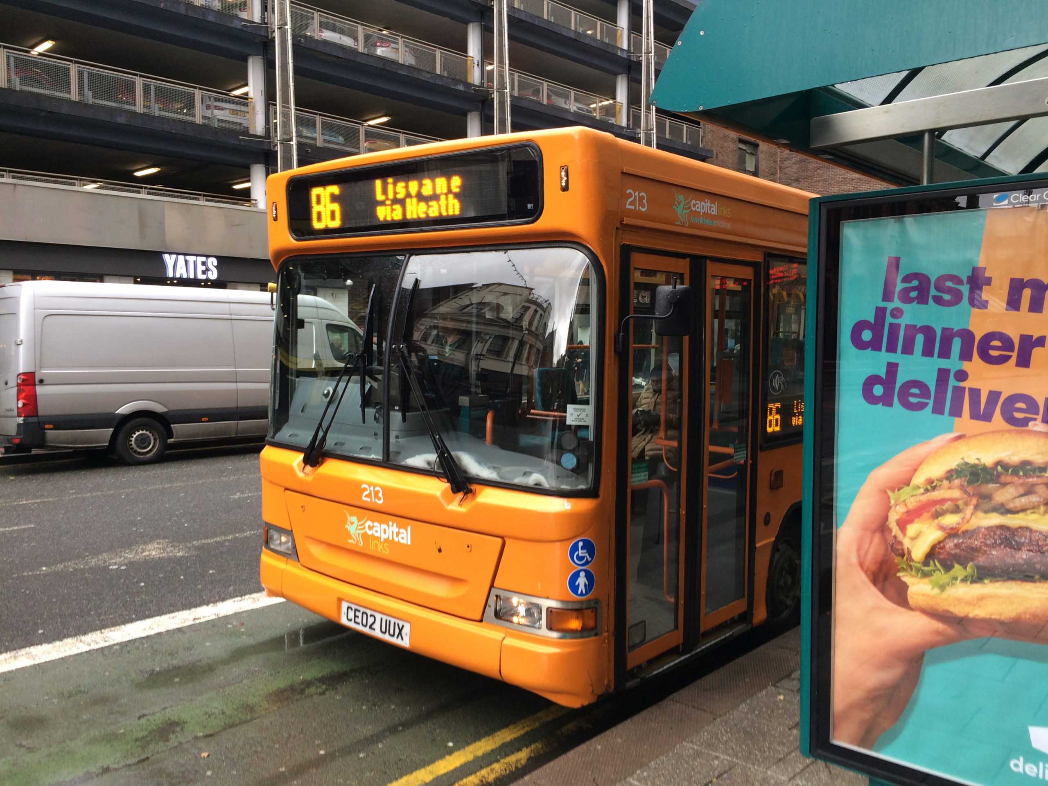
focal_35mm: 29
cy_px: 393
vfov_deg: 48.2
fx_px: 878
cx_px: 524
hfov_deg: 61.7
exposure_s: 1/50
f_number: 2.2
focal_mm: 4.15
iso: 50
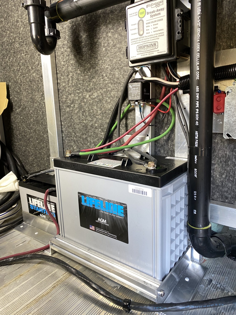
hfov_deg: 53.1
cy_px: 158
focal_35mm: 26
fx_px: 236
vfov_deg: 67.3
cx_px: 118
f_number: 1.8
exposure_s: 1/60
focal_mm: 4.25
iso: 160
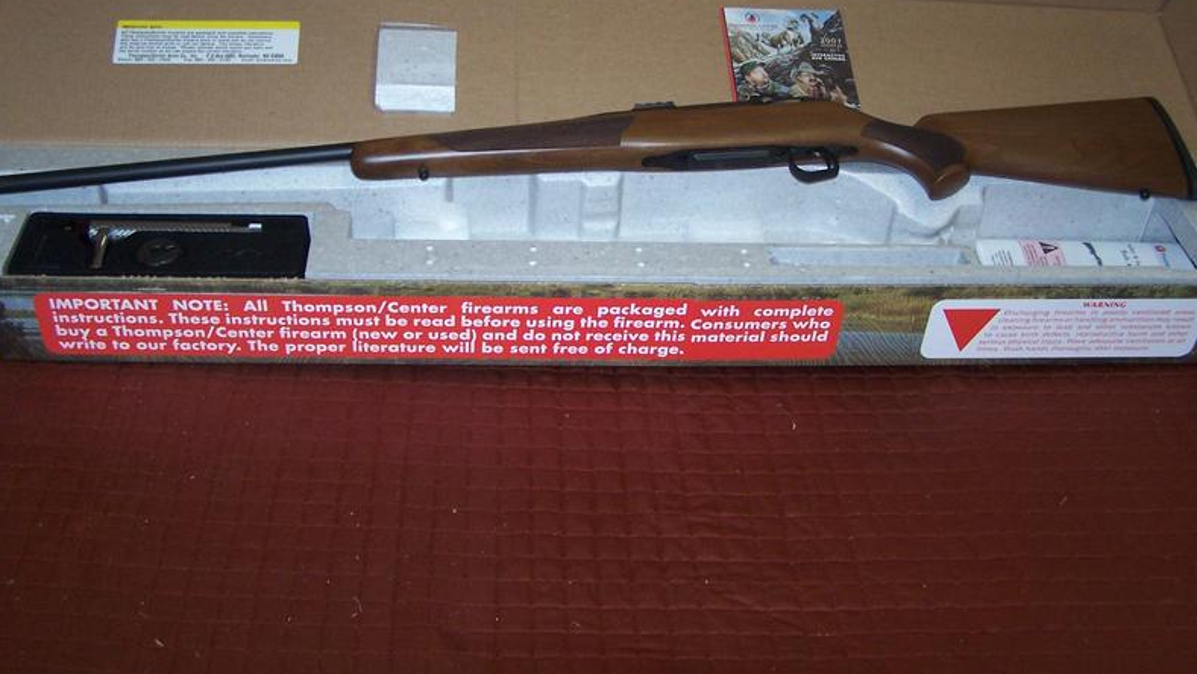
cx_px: 593
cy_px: 266
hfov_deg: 48.4
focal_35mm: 42
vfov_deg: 28.3
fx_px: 1333
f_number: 2.8
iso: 140
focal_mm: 6.3
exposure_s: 1/60
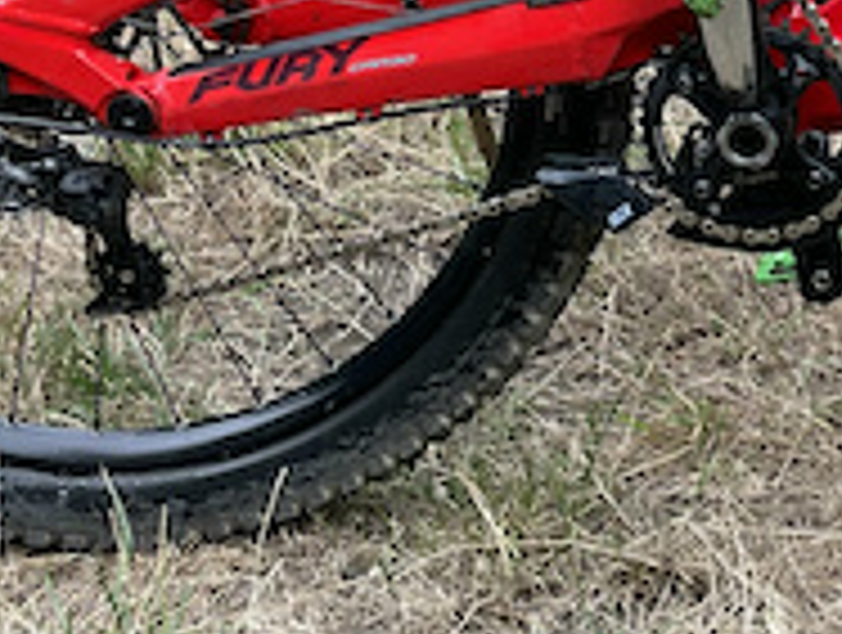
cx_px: 1054
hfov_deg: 16.8
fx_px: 2705
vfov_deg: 13.1
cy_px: -108
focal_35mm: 111
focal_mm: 4.2
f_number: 1.6
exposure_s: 1/139
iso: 32
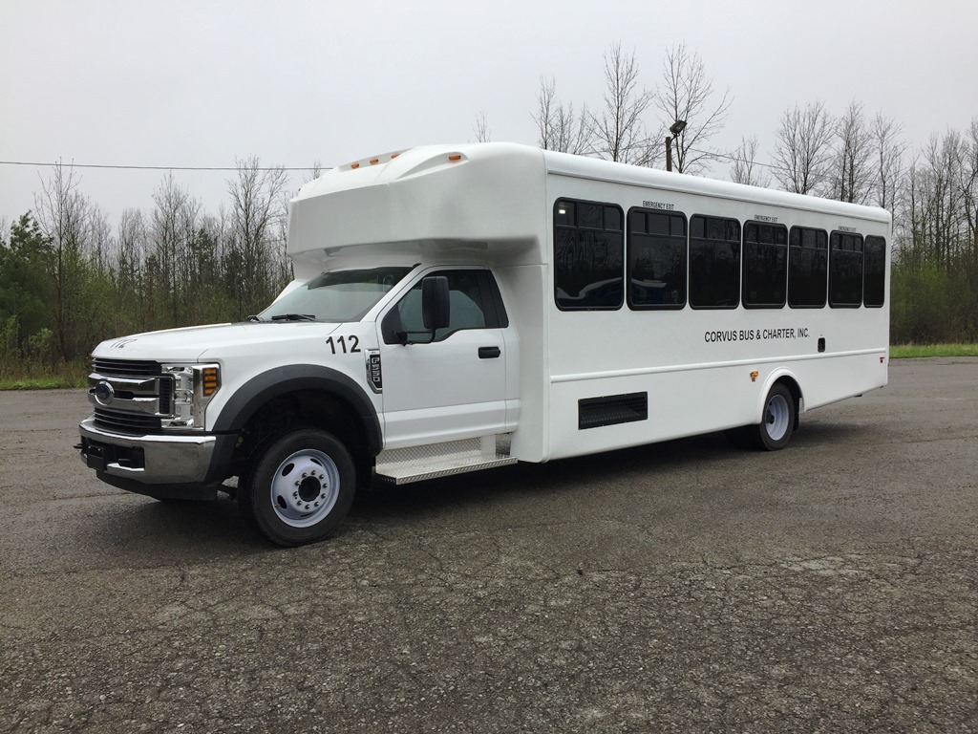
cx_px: 489
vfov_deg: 48.2
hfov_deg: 61.7
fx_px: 819
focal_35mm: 29
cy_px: 367
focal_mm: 4.15
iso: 32
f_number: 2.2
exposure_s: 1/416
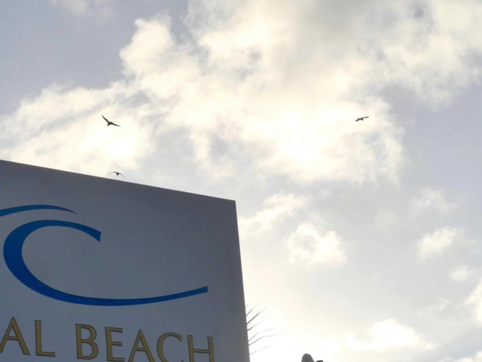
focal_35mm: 77
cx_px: 169
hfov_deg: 25.2
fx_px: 1072
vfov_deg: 19.0
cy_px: 261
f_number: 10
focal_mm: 22
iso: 160
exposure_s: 1/400
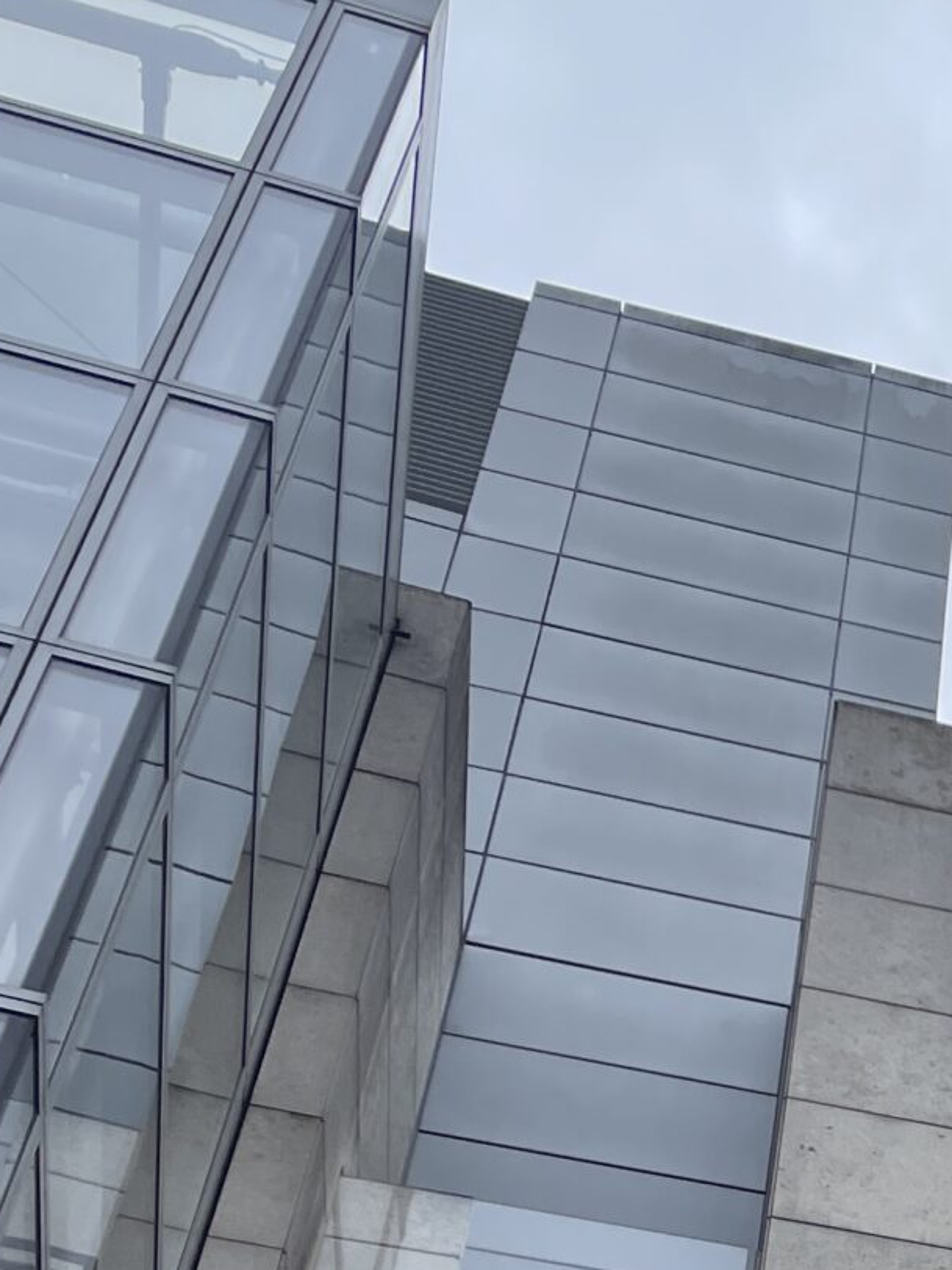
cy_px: 1838
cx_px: 1429
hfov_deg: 16.4
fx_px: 3007
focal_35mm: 82
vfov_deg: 20.7
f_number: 1.6
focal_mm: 4.2
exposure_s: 1/1366
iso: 32
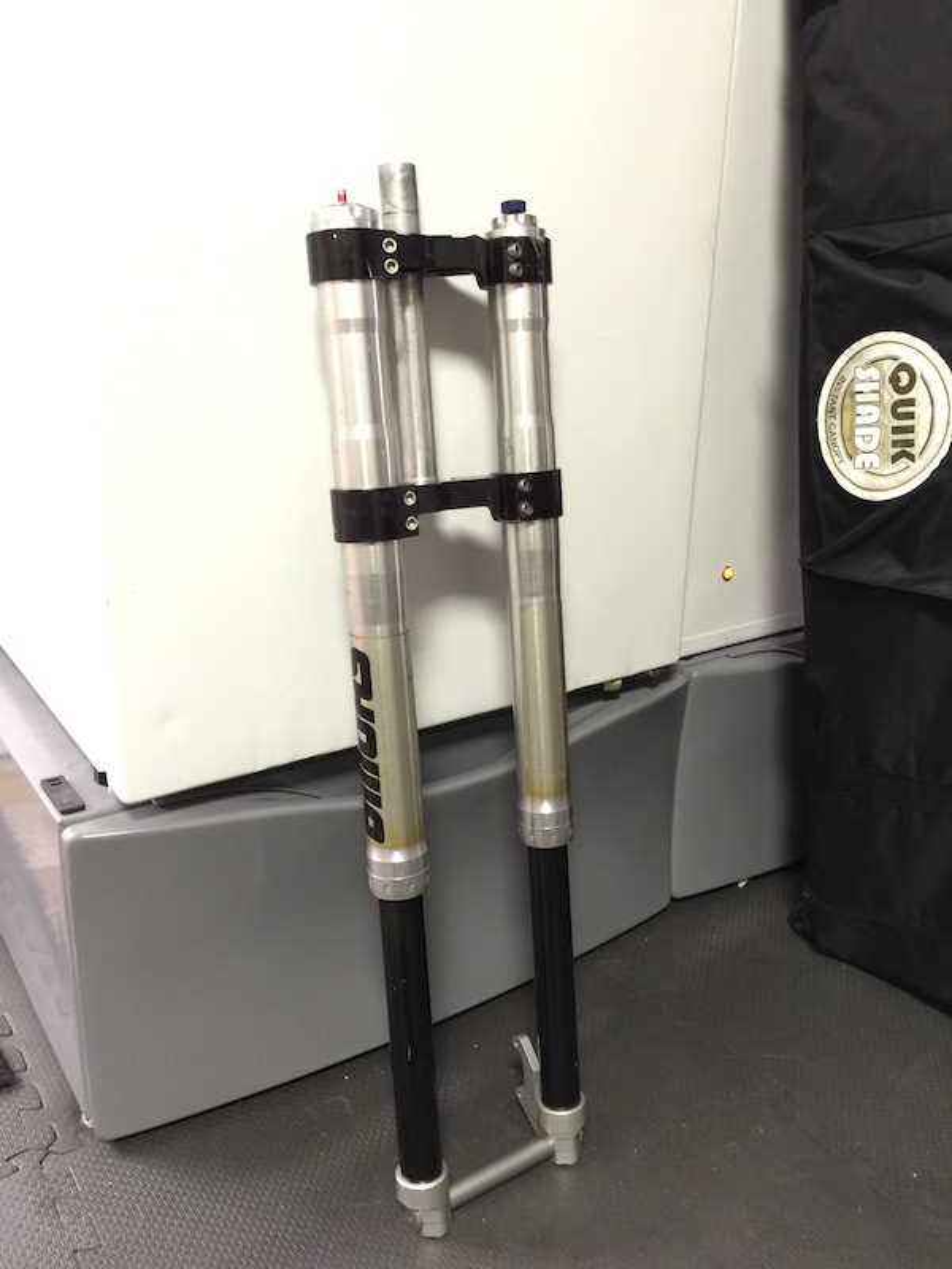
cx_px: 476
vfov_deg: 61.7
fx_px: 1063
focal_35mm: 29
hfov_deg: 48.2
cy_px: 634
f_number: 2.2
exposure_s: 1/4
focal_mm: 4.15
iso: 80
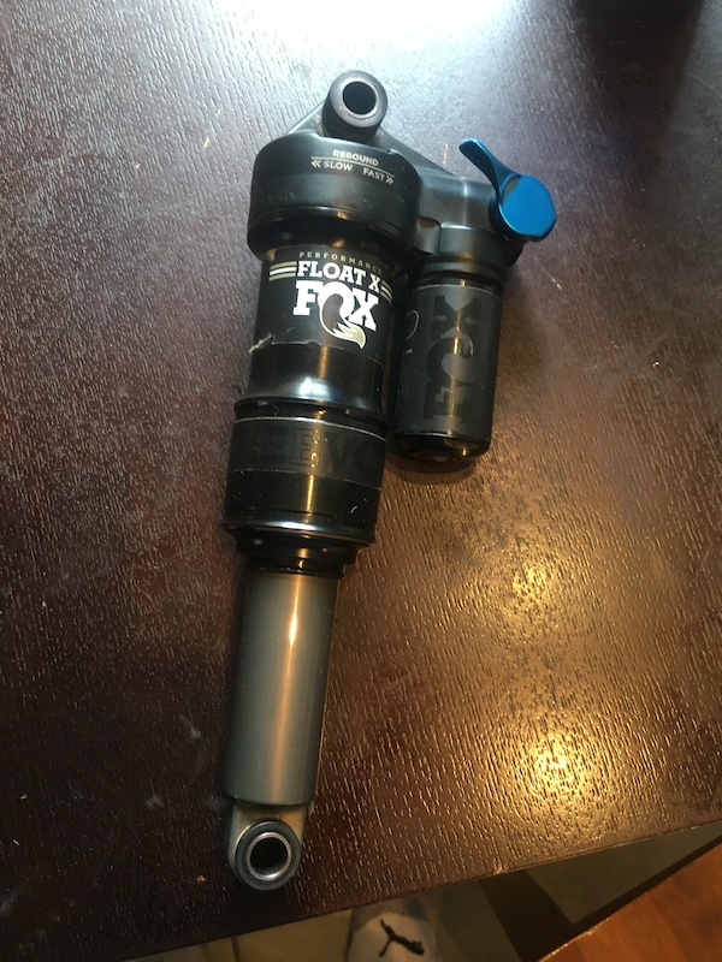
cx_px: 361
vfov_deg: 61.7
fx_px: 806
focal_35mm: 29
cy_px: 481
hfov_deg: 48.2
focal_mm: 4.15
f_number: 2.2
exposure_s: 1/30
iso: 100
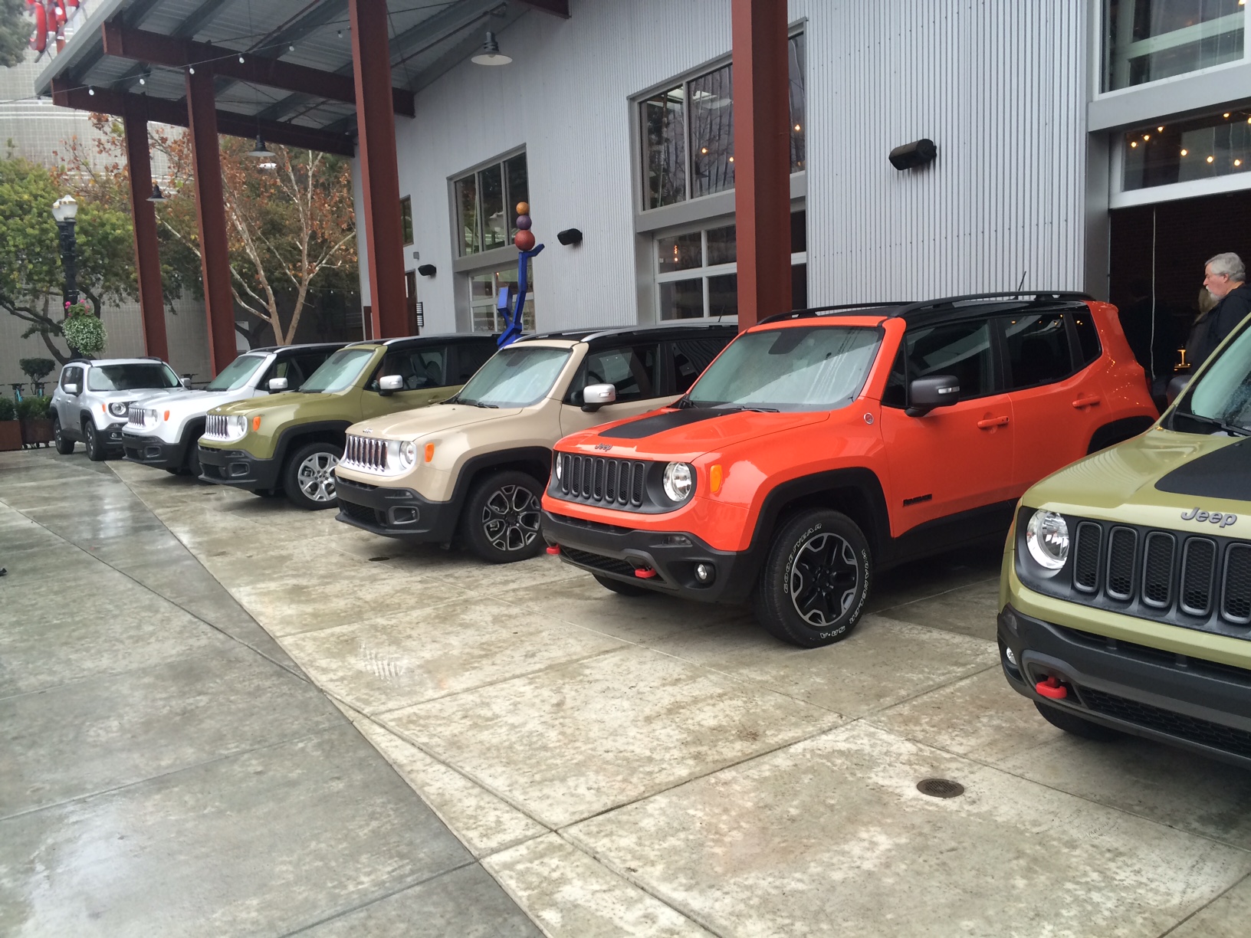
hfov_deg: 61.7
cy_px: 469
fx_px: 1048
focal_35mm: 29
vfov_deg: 48.2
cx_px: 626
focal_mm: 4.15
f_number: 2.2
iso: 40
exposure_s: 1/30
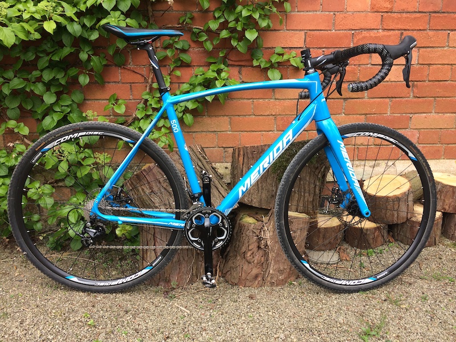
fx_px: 382
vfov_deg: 48.2
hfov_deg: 61.7
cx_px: 228
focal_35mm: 29
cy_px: 171
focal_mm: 4.15
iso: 32
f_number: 2.2
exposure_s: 1/287
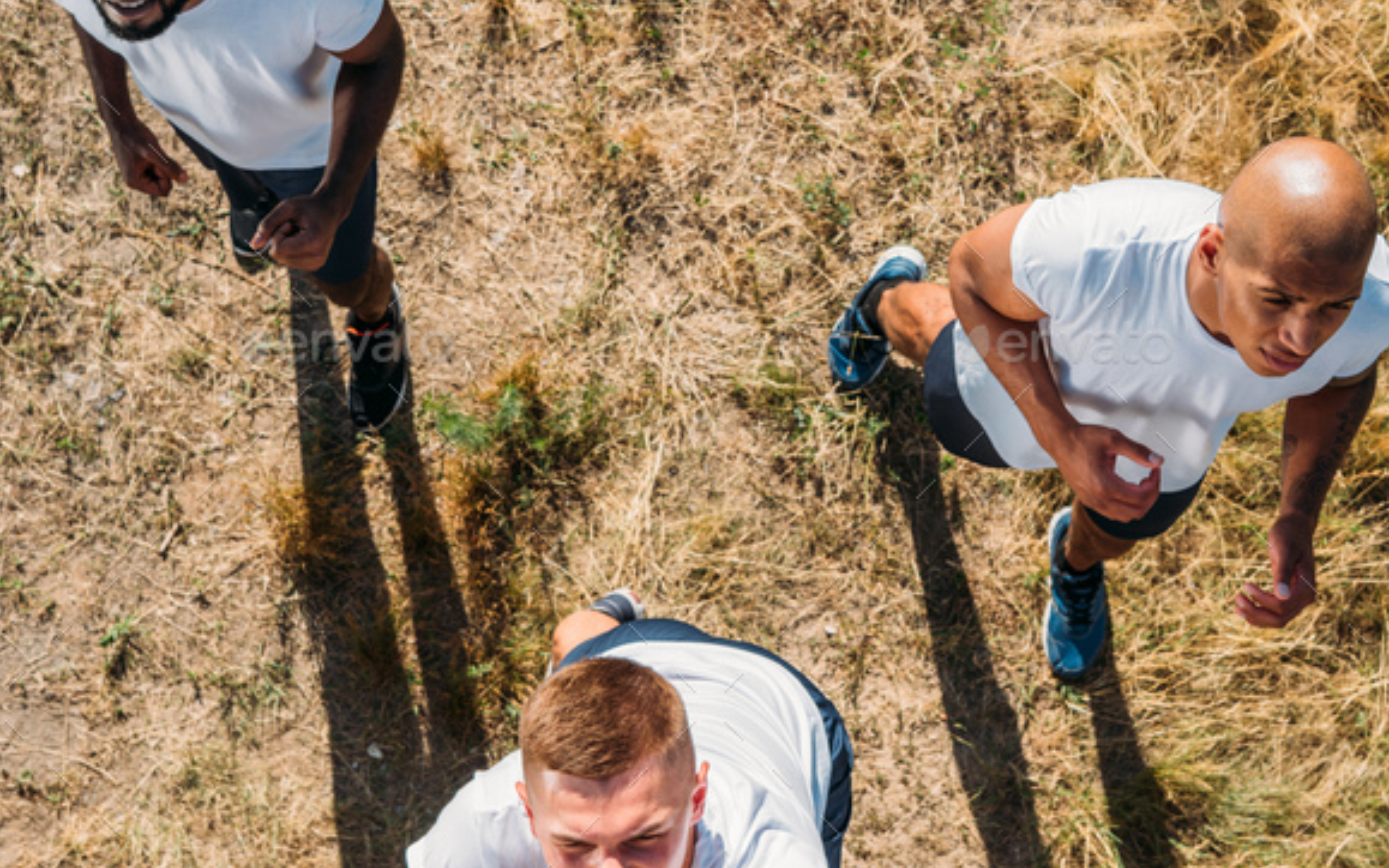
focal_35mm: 56
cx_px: 698
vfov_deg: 23.1
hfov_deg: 36.3
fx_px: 2120
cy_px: 326
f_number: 5
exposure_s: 1/500
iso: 100
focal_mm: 36
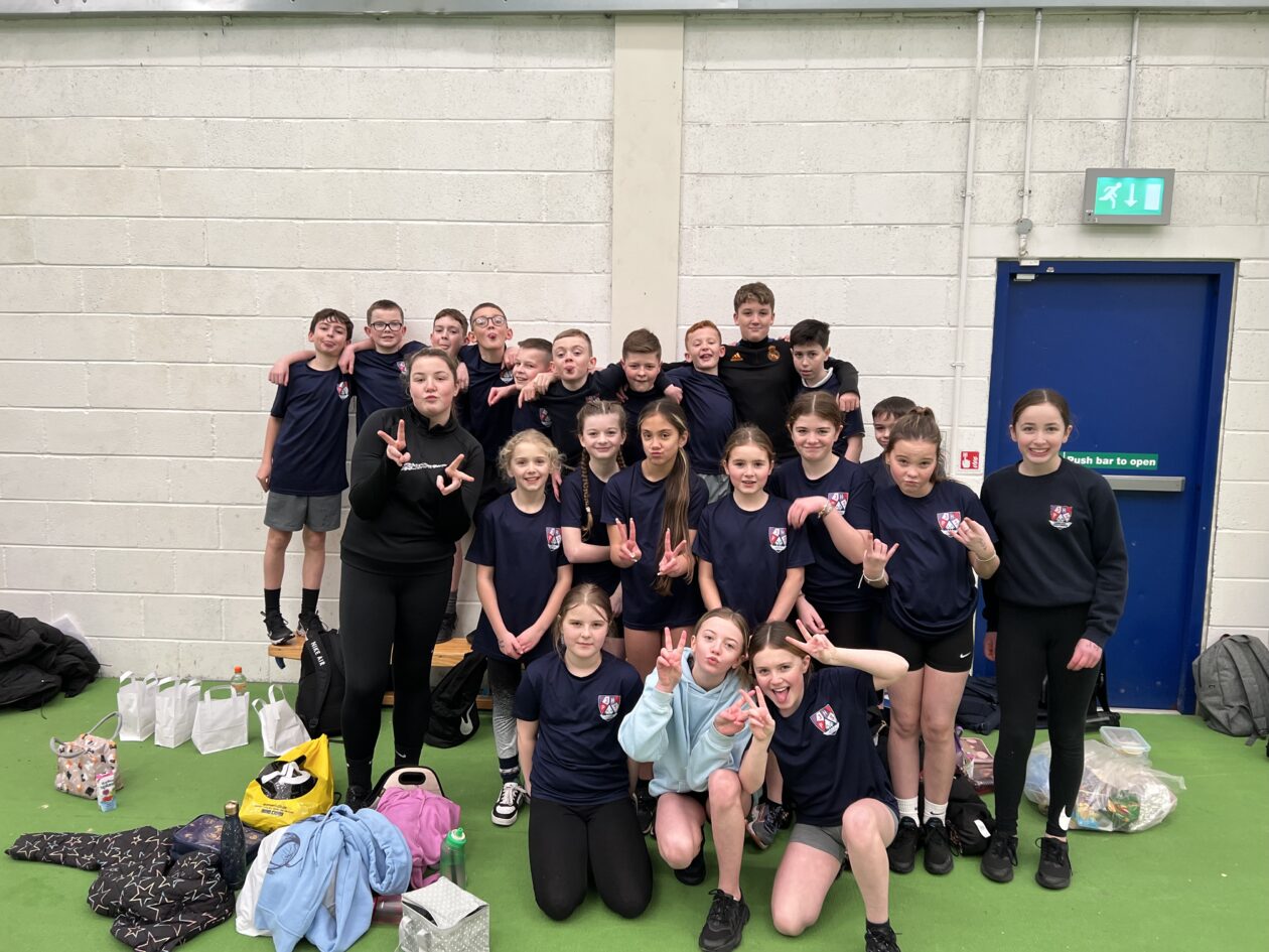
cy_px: 476
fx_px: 953
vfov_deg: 53.1
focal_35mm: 26
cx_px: 634
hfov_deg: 67.3
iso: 125
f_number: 1.5
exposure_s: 1/100
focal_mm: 5.7
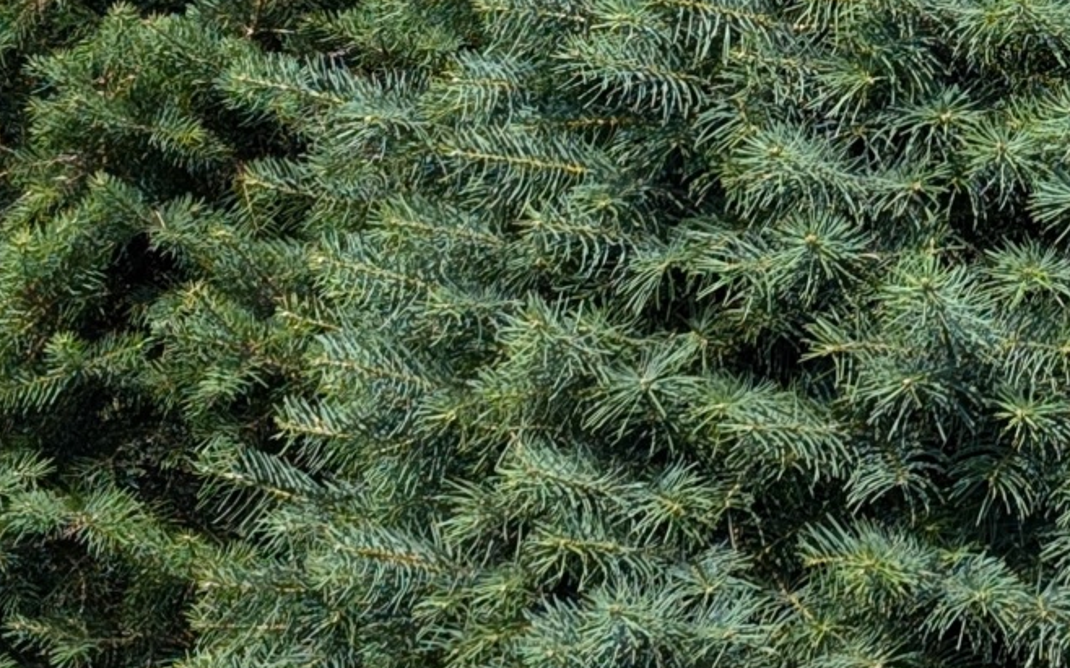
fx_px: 4723
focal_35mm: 162
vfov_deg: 8.0
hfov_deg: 12.7
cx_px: 1114
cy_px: -247
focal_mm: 6.9
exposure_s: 1/824
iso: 19
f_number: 1.68
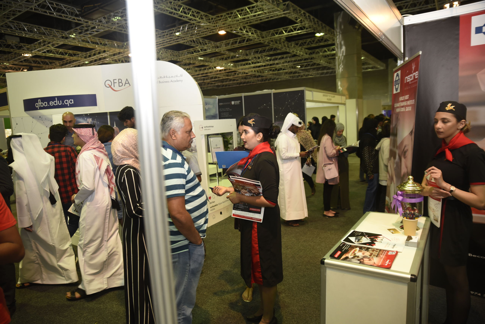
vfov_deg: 53.2
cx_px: 242
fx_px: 323
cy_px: 162
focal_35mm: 24
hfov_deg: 73.7
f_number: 2.8
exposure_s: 1/125
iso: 1250
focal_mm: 24
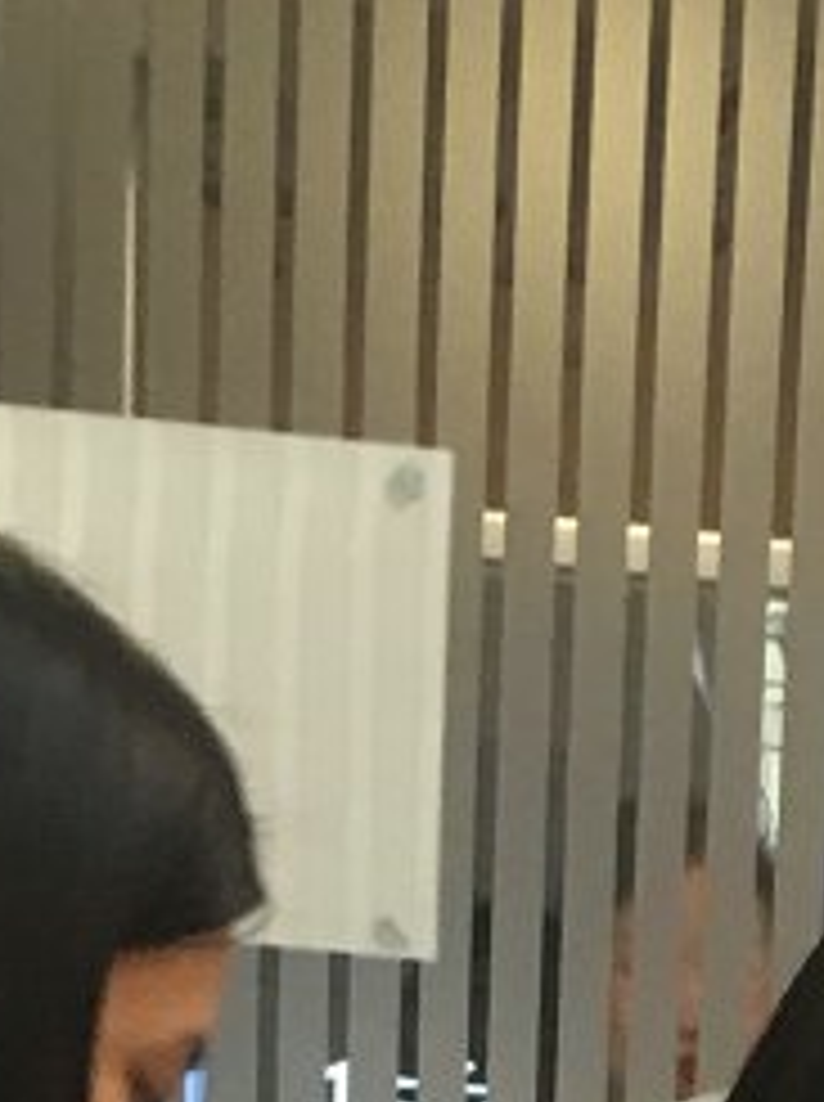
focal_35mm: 160
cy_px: 2739
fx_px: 5092
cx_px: 1202
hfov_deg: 9.0
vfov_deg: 10.5
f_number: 2.2
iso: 125
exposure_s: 1/33
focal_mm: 4.15
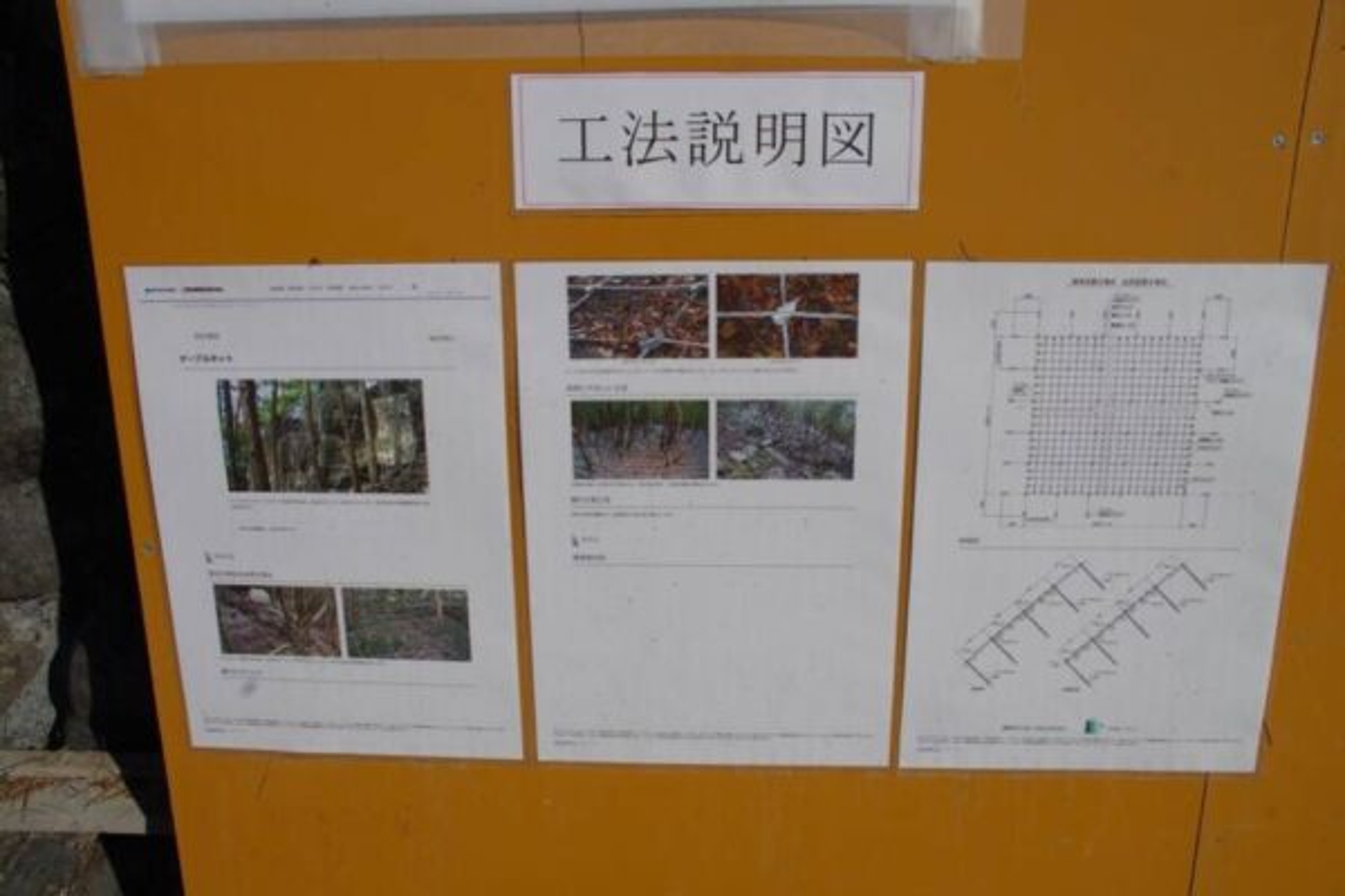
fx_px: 1121
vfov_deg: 43.6
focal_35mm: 30
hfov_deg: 61.9
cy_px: 448
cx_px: 672
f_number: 8
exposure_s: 1/500
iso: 100
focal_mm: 20
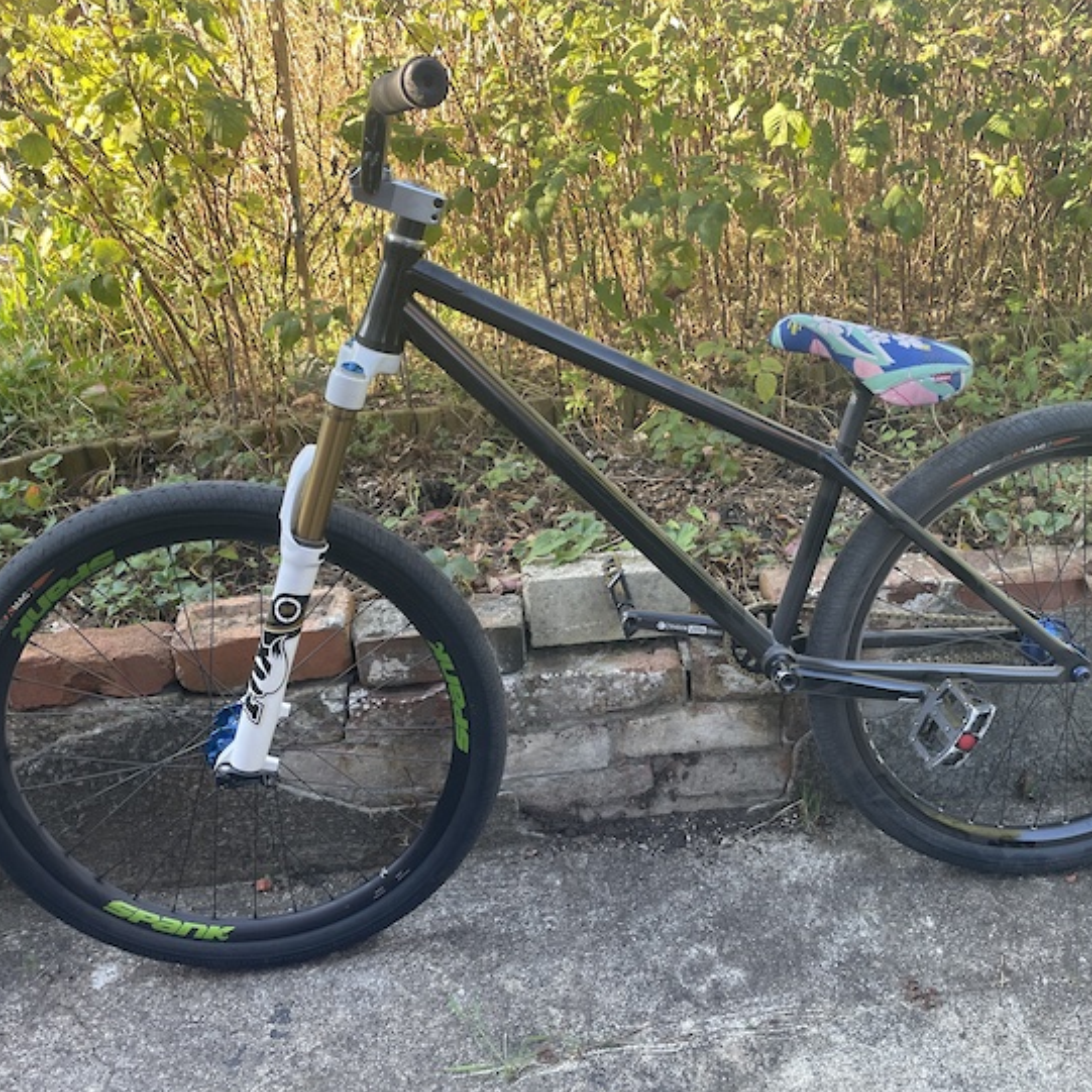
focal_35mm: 34
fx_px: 1213
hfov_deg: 48.4
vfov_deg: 48.4
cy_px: 559
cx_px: 593
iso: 32
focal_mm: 4.2
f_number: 1.6
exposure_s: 1/121
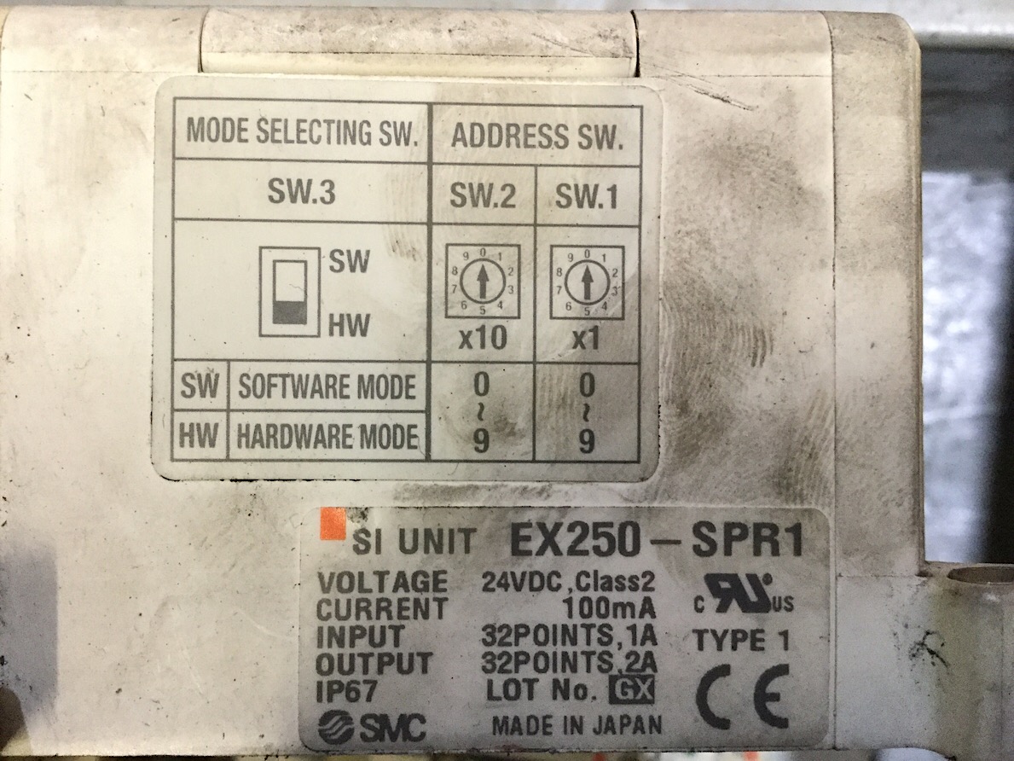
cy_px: 380
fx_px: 908
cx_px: 507
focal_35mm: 31
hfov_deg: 58.3
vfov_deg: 45.4
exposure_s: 1/17
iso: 250
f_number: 2.4
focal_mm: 3.3
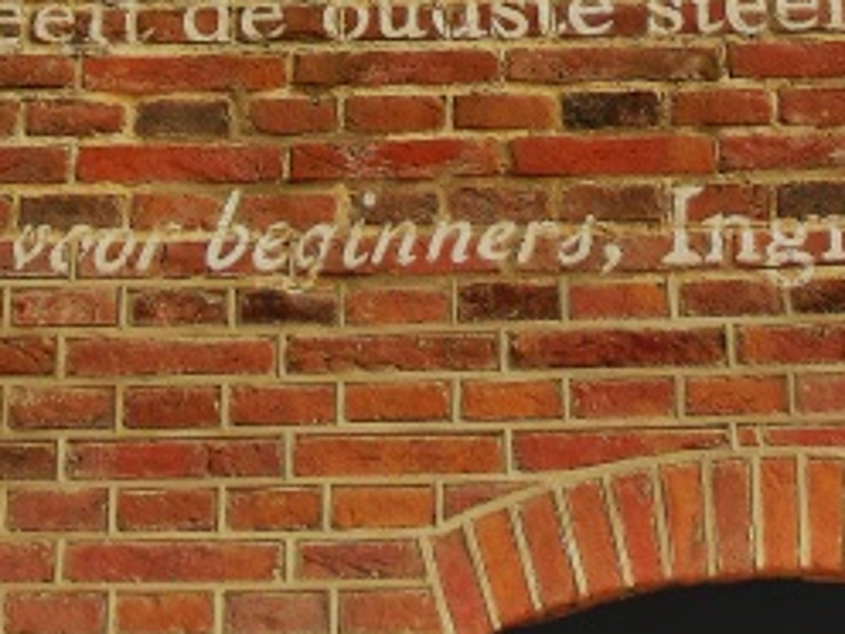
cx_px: 436
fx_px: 2417
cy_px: -354
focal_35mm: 99
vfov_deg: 13.9
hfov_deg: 19.8
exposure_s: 1/250
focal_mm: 4.24
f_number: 3
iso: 80
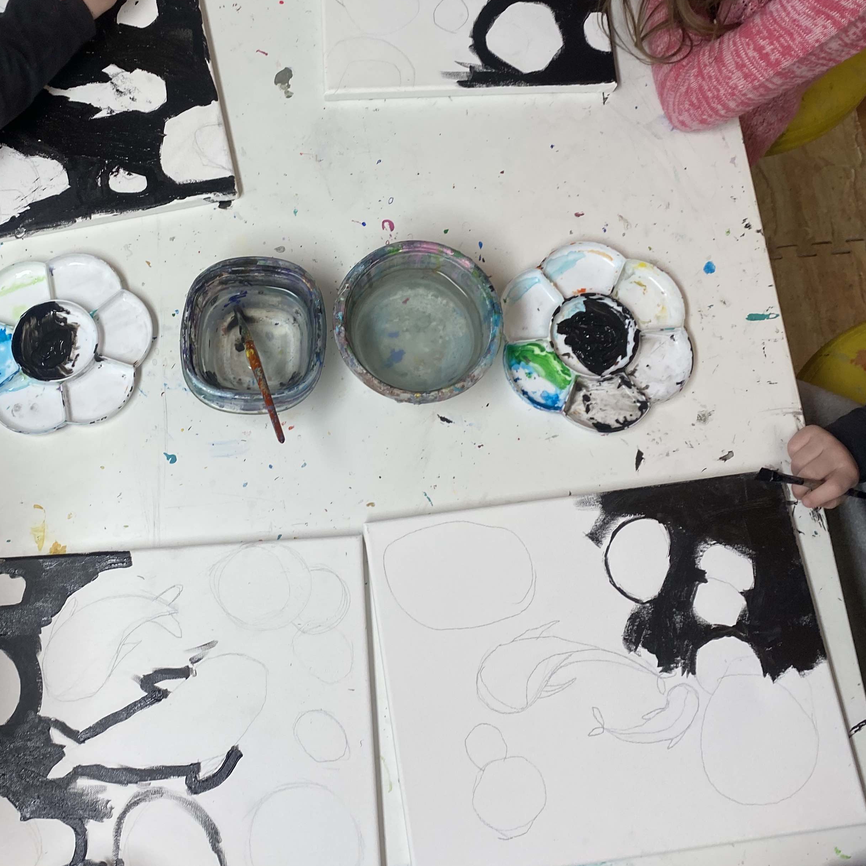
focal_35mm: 38
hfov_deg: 43.5
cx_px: 330
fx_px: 1076
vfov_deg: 43.4
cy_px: 302
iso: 100
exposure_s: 1/120
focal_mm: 4.25
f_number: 1.8
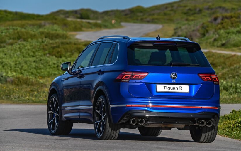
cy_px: 74
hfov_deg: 6.8
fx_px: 2017
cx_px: 120
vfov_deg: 4.3
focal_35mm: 307
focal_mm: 300
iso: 560
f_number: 8
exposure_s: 1/640
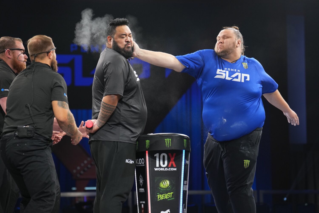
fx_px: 930
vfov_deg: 13.0
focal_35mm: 105
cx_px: 160
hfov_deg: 19.5
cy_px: 106
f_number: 3.2
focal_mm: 105
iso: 1000
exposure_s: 1/1600
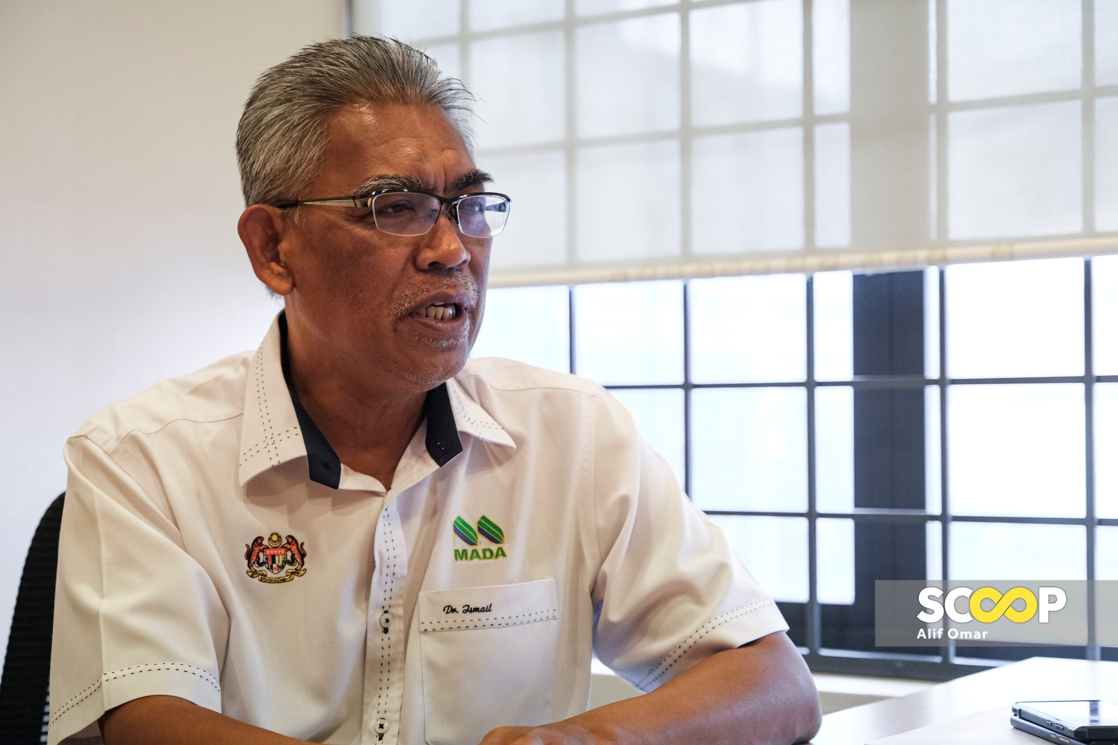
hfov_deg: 31.0
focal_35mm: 65
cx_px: 555
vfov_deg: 20.9
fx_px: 2019
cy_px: 369
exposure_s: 1/200
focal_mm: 42.7
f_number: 2.8
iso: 2500
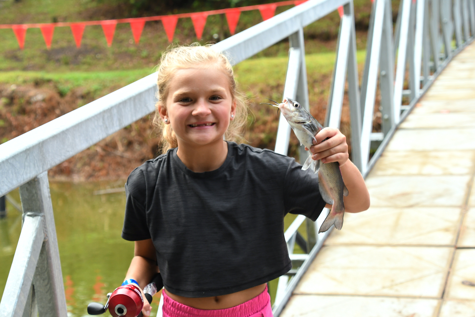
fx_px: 633
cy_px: 158
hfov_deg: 41.1
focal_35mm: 48
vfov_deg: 28.1
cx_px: 238
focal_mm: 32
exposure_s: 1/320
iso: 800
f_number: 5.6
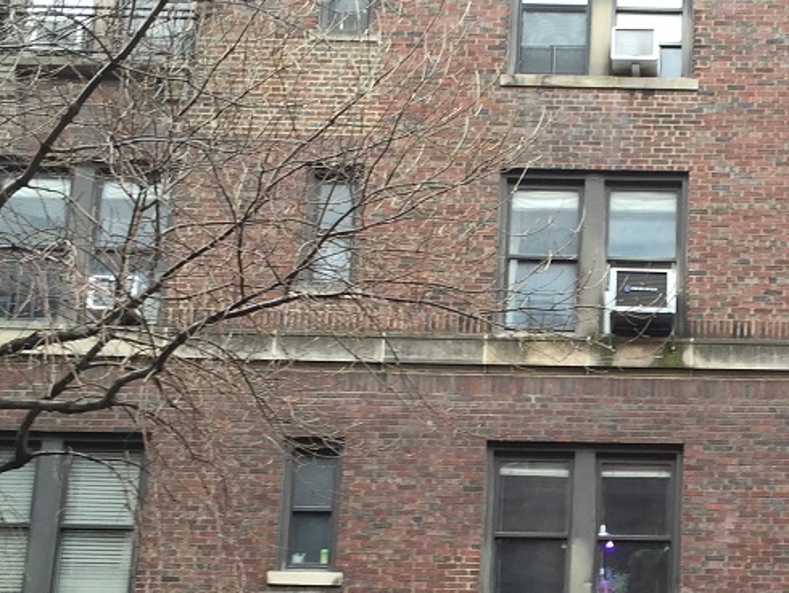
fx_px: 1619
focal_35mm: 71
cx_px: 700
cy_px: 512
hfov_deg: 26.5
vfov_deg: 20.4
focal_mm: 4.15
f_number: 2.2
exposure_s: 1/40
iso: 32
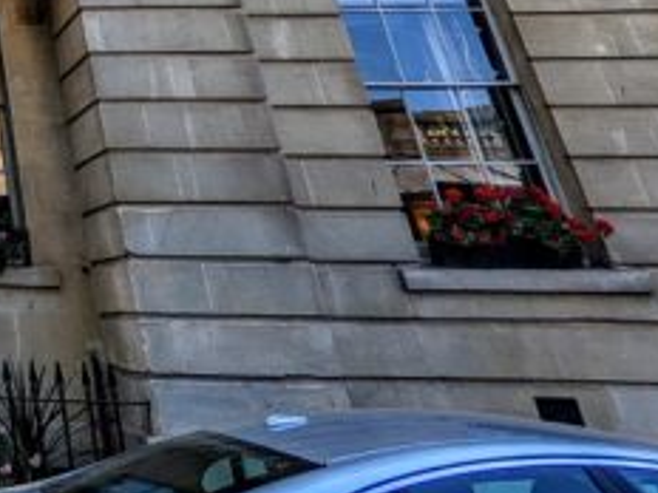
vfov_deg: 24.9
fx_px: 912
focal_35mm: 48
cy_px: -197
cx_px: -315
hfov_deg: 27.8
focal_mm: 2.35
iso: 47
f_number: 2.2
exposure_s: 1/428
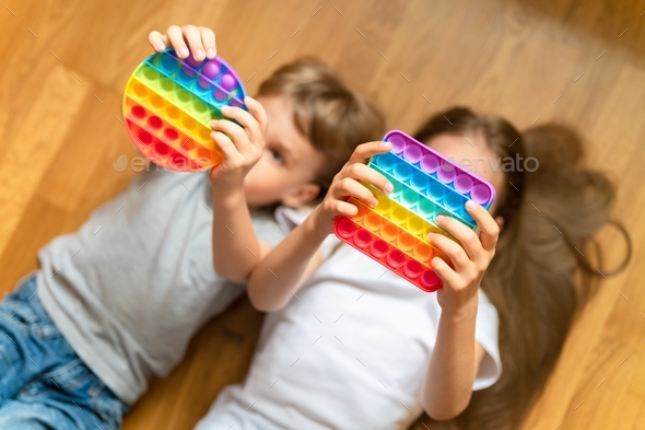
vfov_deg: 27.0
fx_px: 896
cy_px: 215
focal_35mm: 50
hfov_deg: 39.6
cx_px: 322
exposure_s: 1/200
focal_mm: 50
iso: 250
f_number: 2.2
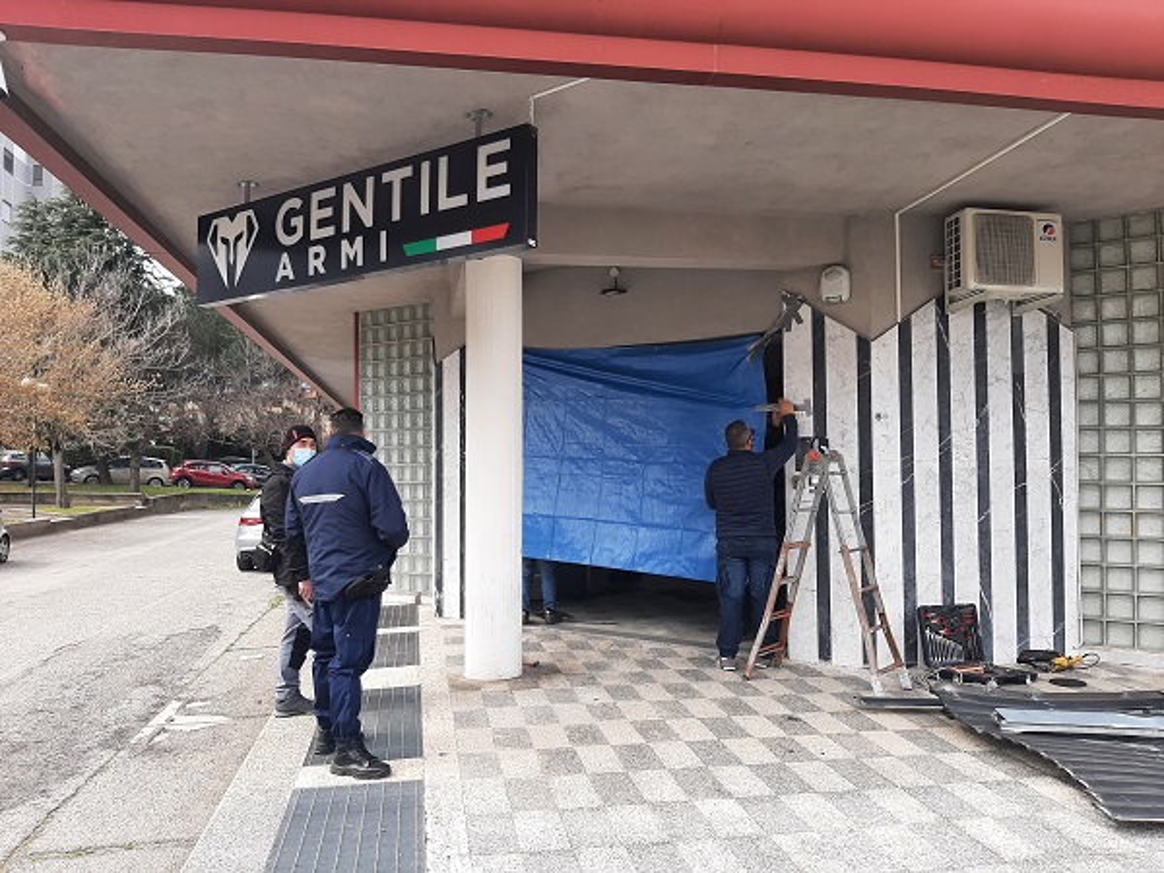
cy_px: 436
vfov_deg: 53.1
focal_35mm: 26
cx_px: 582
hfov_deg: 67.3
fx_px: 874
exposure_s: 1/735
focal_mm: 3.93
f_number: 1.7
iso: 40
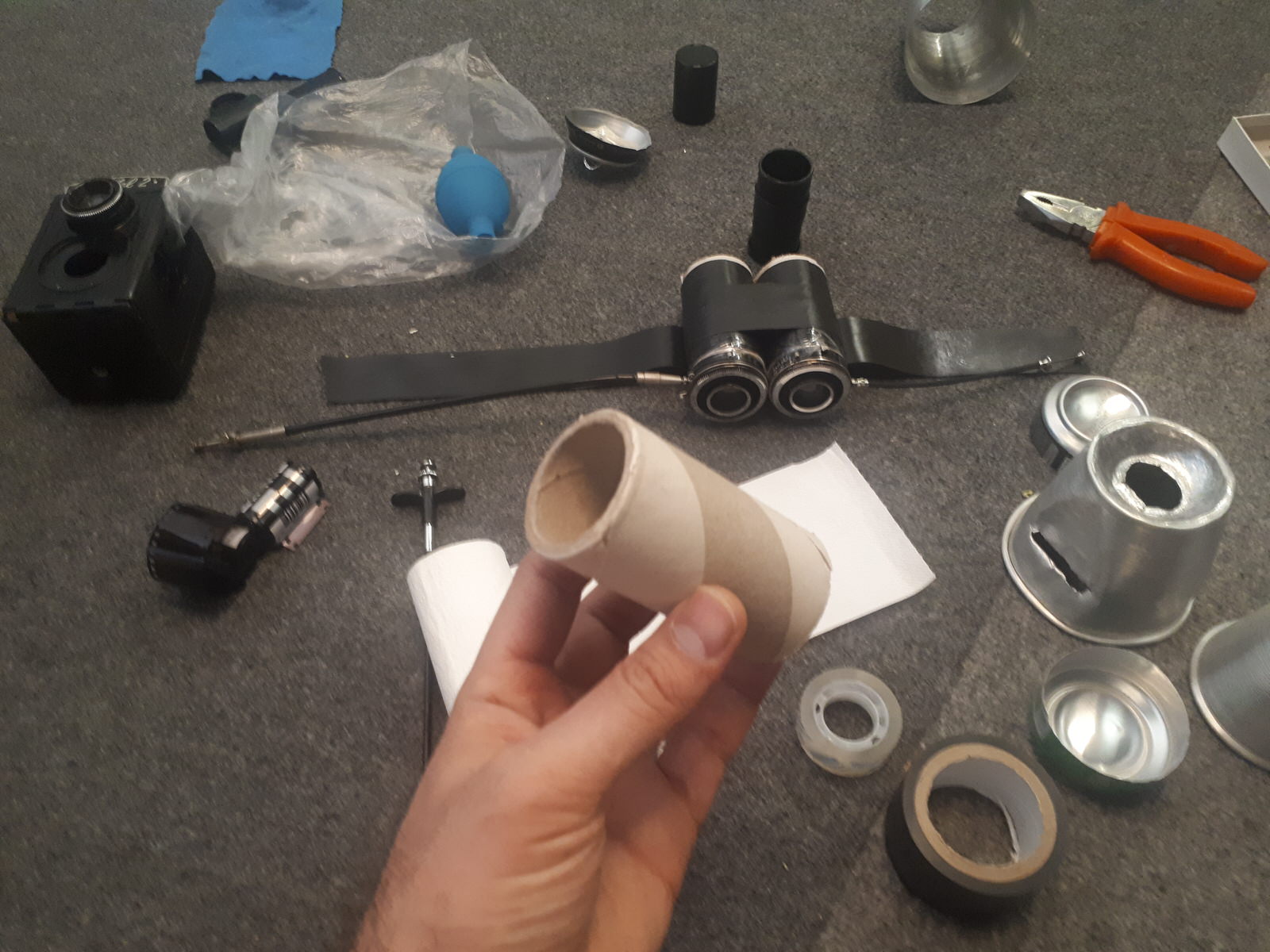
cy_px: 476
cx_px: 635
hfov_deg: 65.3
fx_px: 991
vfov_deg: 51.4
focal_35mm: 27
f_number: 1.9
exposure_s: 1/17
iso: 250
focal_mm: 3.6
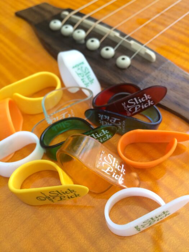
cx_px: 94
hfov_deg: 46.8
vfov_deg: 60.0
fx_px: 218
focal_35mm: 30
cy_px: 126
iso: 100
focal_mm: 4.12
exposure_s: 1/30
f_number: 2.2
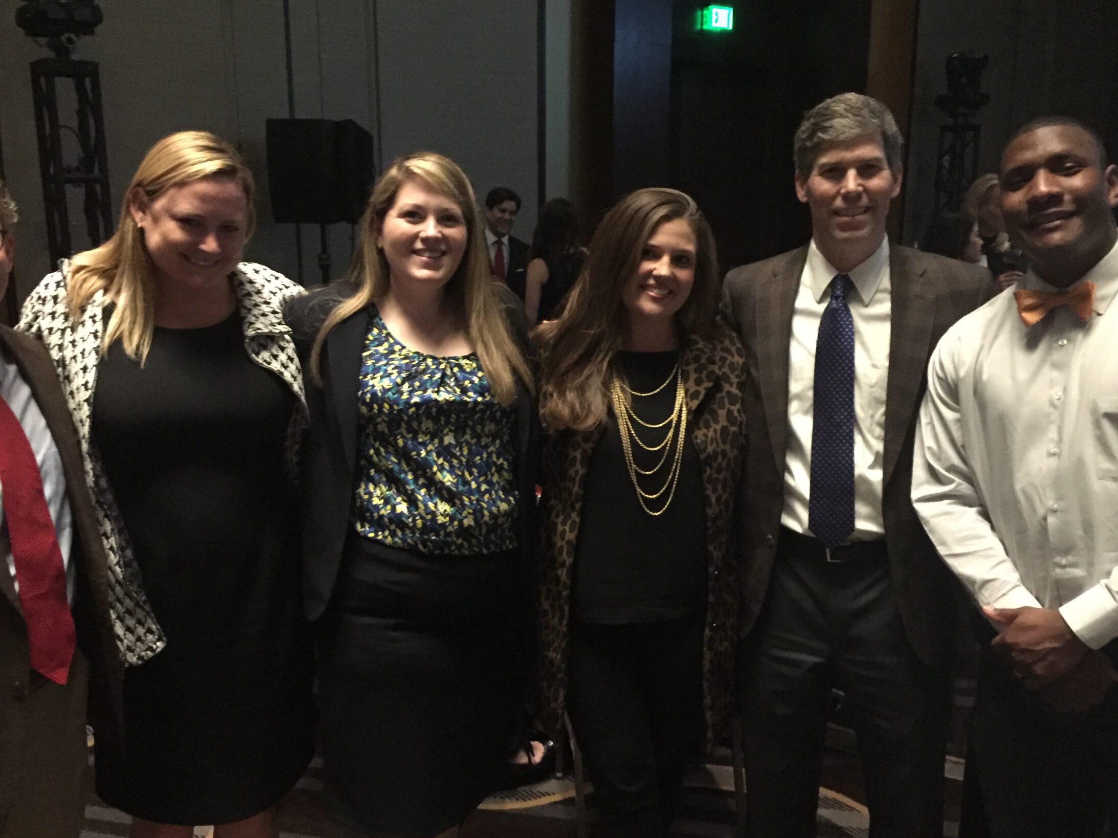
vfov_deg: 41.8
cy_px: 452
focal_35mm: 34
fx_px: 1098
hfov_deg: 53.9
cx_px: 528
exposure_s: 1/15
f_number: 2.2
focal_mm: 4.15
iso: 1000
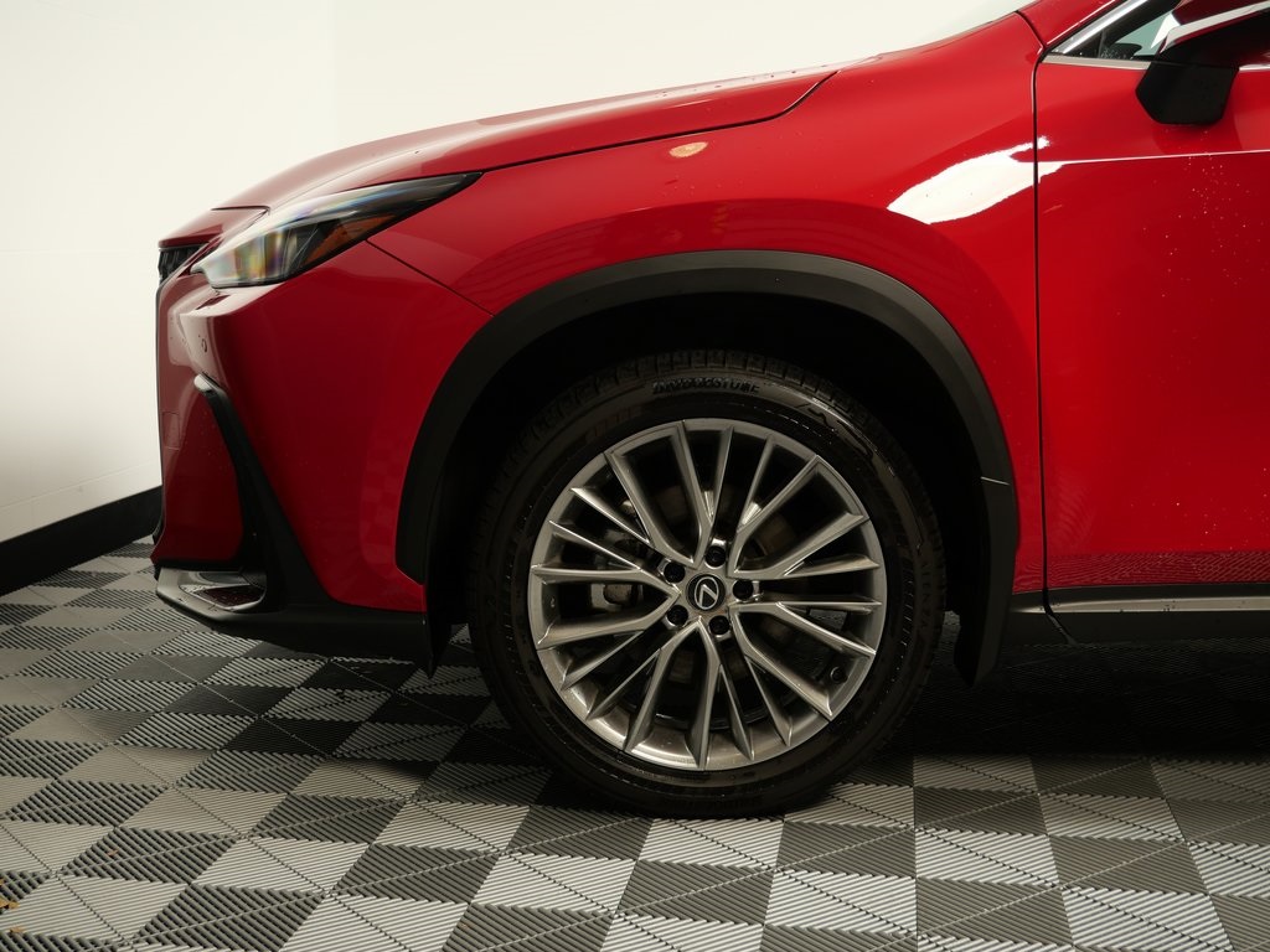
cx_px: 635
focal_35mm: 46
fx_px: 1688
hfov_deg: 41.2
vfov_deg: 31.5
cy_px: 476
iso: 250
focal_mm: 23
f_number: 5
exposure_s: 1/200
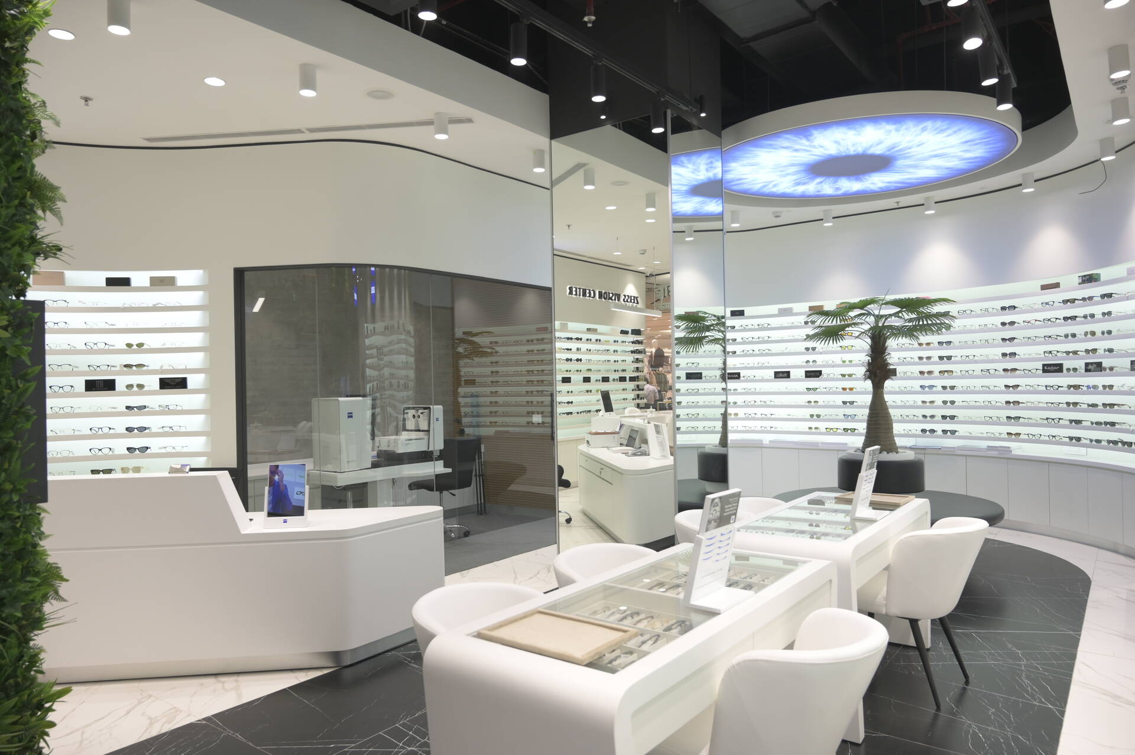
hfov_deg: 73.8
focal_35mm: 24
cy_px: 378
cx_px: 568
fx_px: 756
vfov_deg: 53.1
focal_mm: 24
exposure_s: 1/100
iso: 400
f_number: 4.5
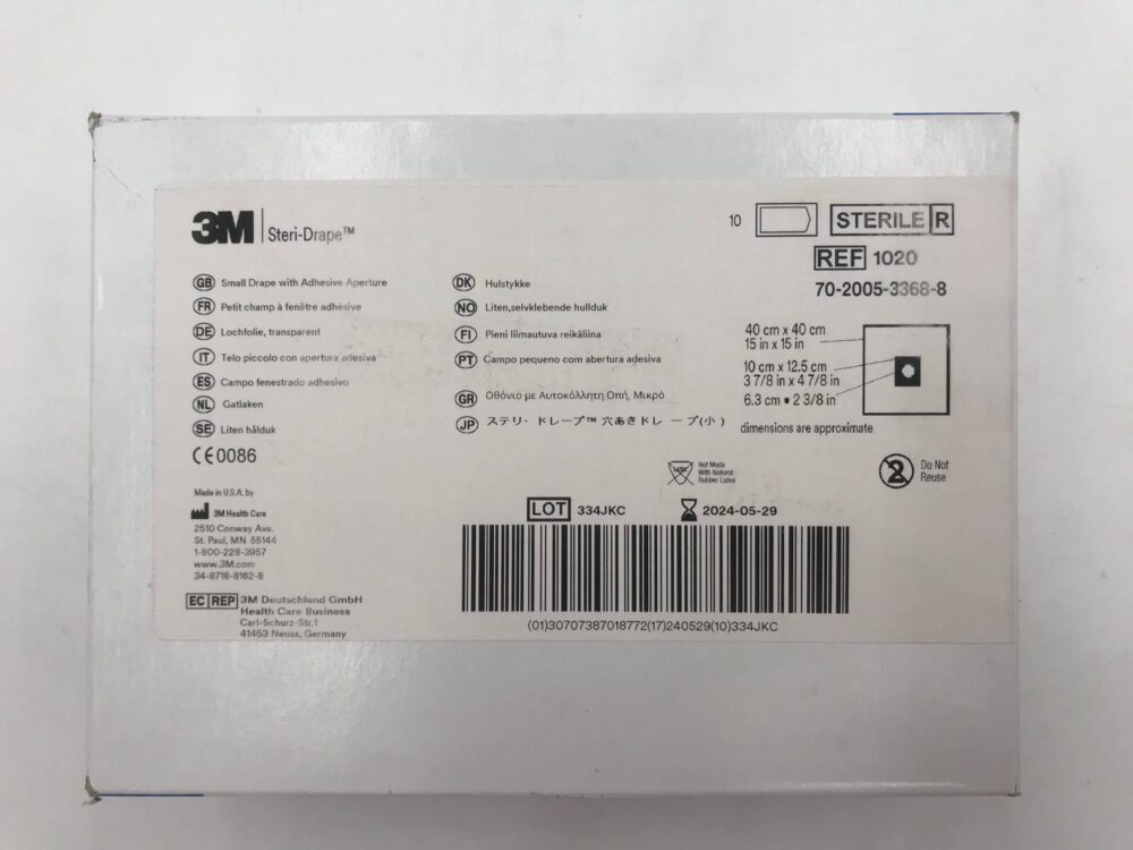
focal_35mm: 28
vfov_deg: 49.7
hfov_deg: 63.4
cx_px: 566
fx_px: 916
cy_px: 425
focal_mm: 3.99
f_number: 1.8
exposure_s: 1/120
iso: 32
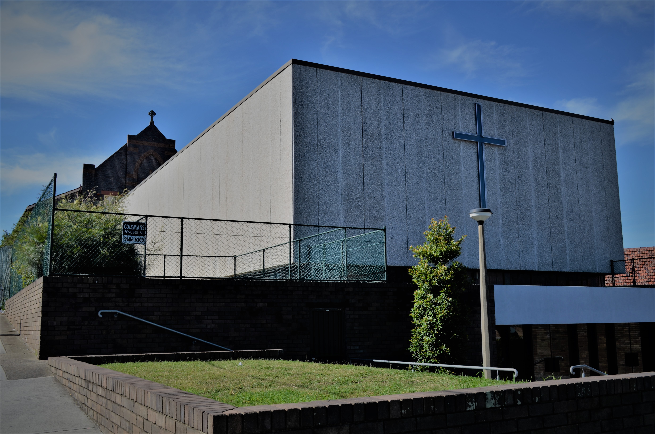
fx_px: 654
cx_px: 328
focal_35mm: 36
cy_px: 217
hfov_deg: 53.2
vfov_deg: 36.7
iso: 110
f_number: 8
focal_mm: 24
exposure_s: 1/250
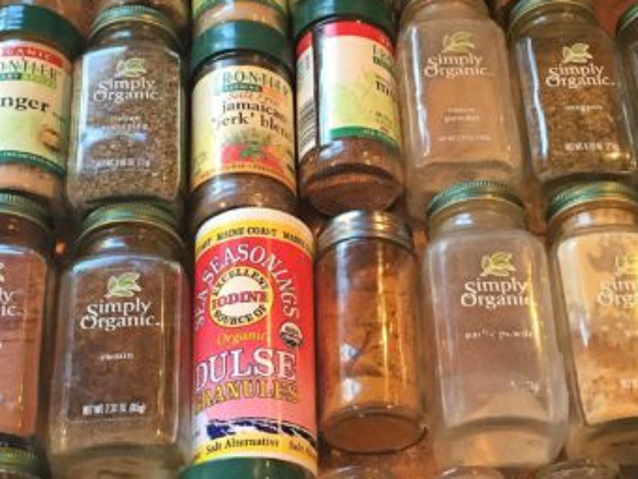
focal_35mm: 64
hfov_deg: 30.2
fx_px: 1180
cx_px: 355
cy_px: 249
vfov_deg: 22.9
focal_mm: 4.15
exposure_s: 1/30
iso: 160
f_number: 2.2
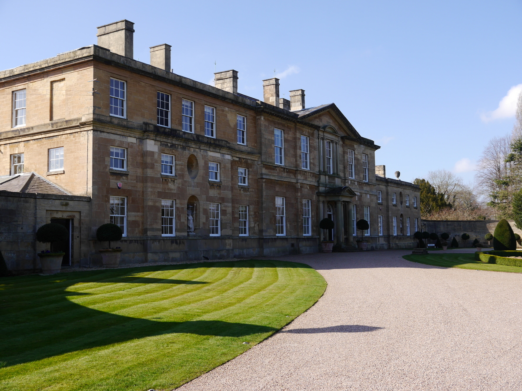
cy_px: 196
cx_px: 261
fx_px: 603
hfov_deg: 46.8
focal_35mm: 40
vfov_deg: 36.0
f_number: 6.3
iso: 160
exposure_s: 1/320
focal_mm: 20
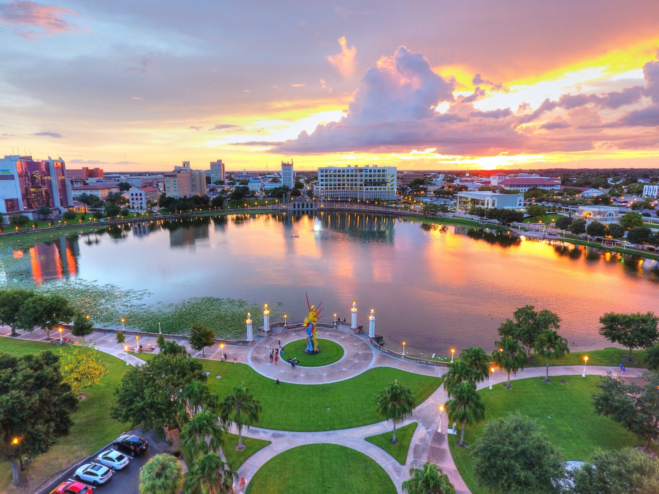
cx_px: 330
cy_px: 247
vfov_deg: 66.0
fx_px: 381
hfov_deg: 81.7
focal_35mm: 20
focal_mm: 3.6
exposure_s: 1/15
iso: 193
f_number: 2.8
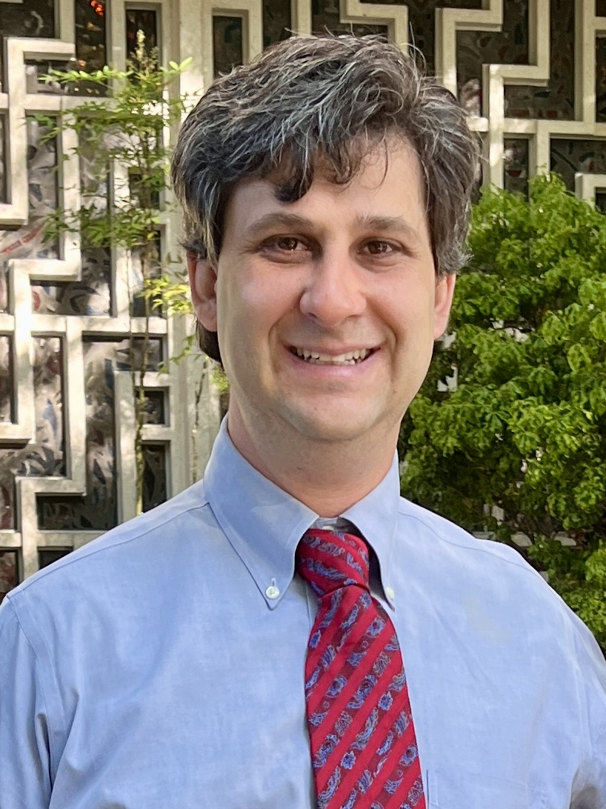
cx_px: 303
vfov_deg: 67.3
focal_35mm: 26
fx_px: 607
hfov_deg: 53.0
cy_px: 404
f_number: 1.6
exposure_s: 1/121
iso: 64
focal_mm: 5.1
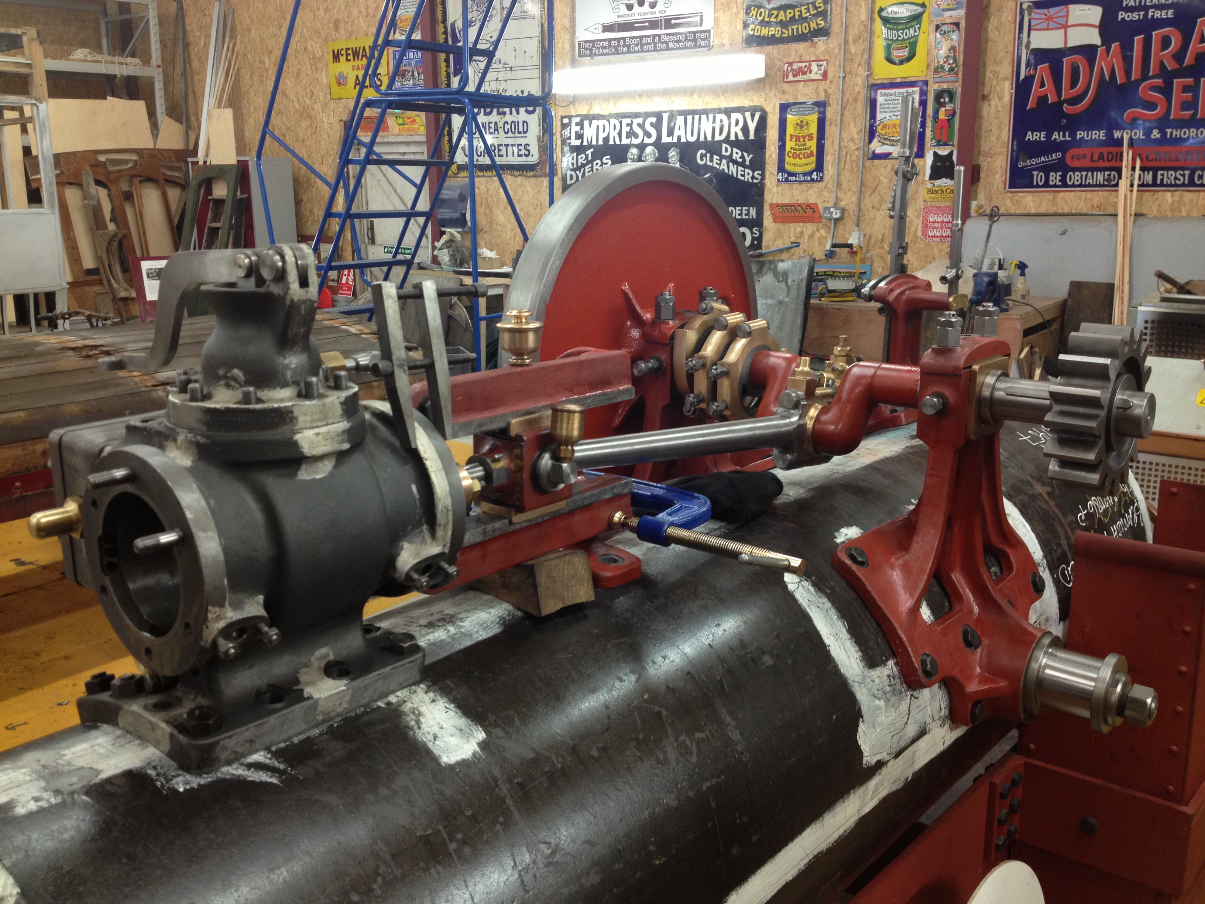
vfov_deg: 40.7
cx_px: 602
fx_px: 1218
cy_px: 452
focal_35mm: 35
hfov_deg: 52.6
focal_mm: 4.28
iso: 100
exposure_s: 1/20
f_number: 2.4
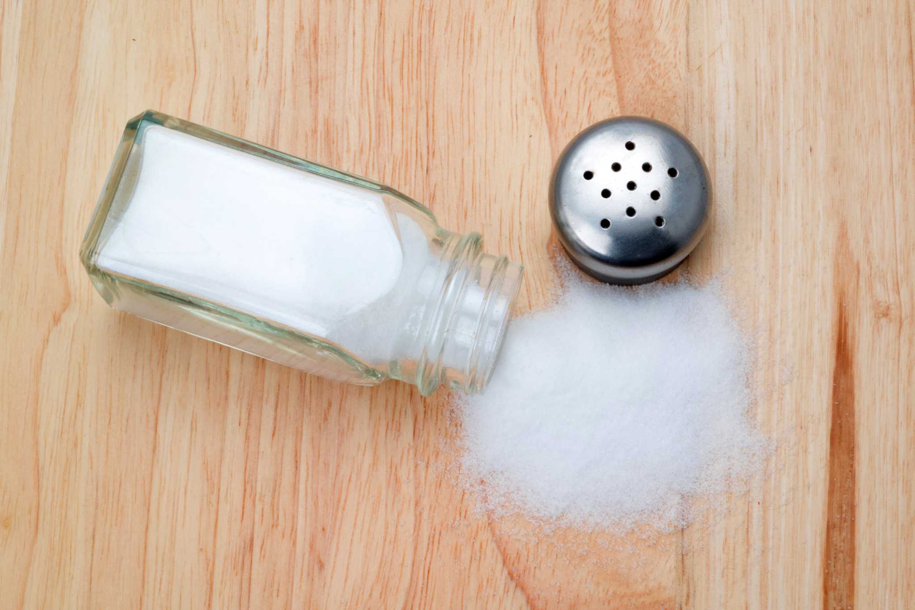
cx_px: 458
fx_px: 2490
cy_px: 305
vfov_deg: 14.0
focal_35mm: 98
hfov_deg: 20.8
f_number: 16
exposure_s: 1/5
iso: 100
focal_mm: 36
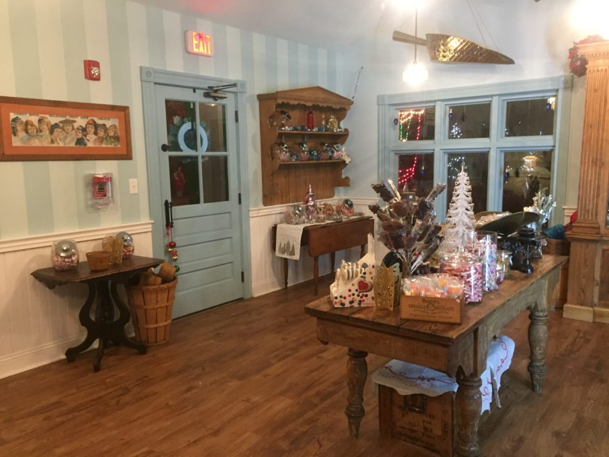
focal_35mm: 29
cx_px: 304
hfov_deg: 61.6
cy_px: 228
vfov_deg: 48.2
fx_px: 510
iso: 320
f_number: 2.2
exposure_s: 1/15
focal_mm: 4.15
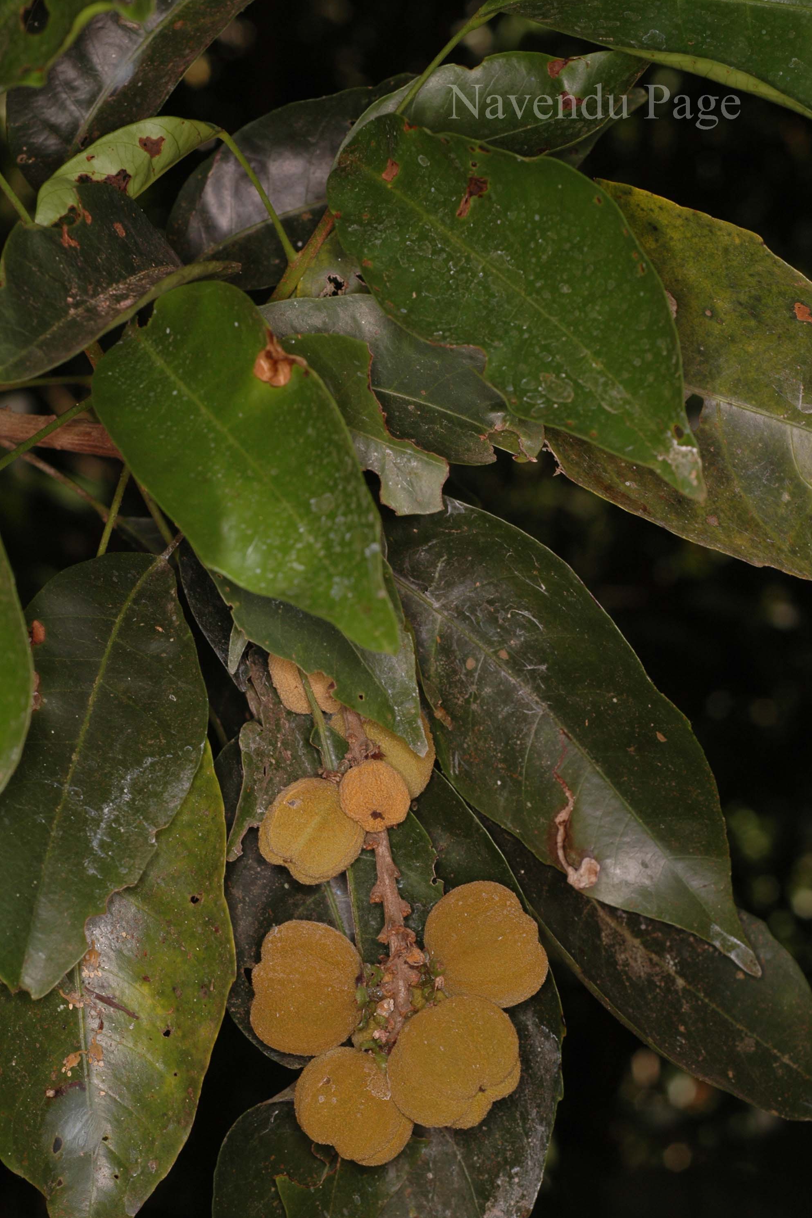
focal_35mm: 91
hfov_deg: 15.0
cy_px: 606
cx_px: 409
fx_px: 3079
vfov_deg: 22.4
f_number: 11
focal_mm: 60
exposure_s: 1/125
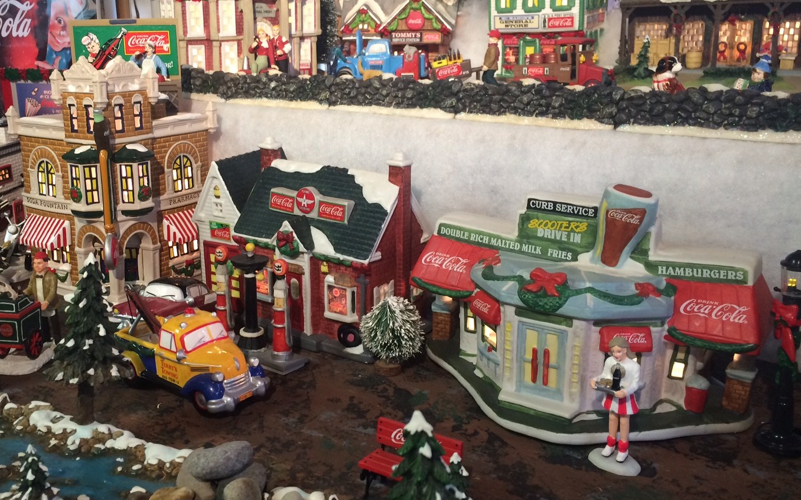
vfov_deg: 34.4
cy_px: 230
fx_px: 808
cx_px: 321
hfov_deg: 52.4
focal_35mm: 37
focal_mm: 4.15
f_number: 2.2
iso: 80
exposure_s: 1/30
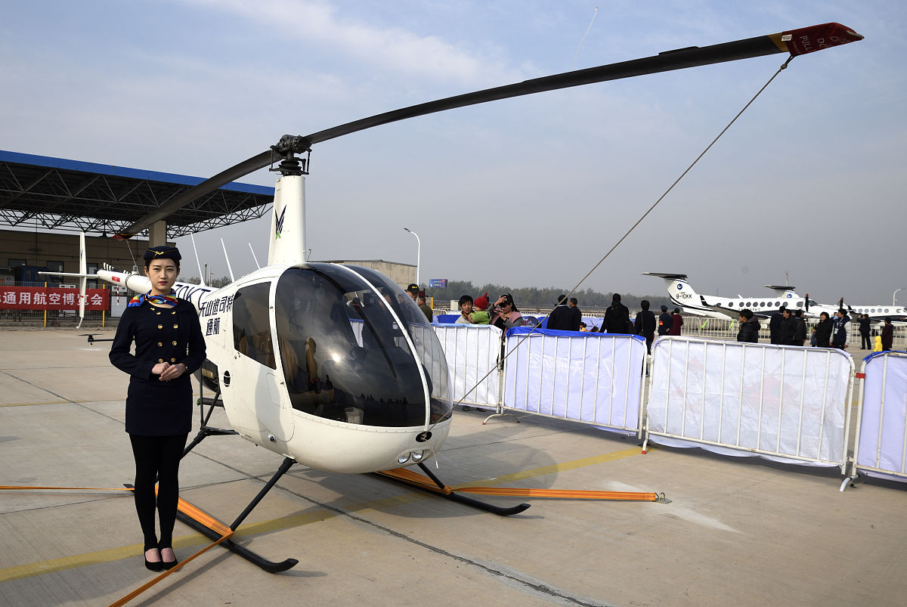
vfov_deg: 53.3
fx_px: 605
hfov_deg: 73.7
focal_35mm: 24
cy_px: 304
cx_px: 454
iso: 100
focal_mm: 24
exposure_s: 1/100
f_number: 11
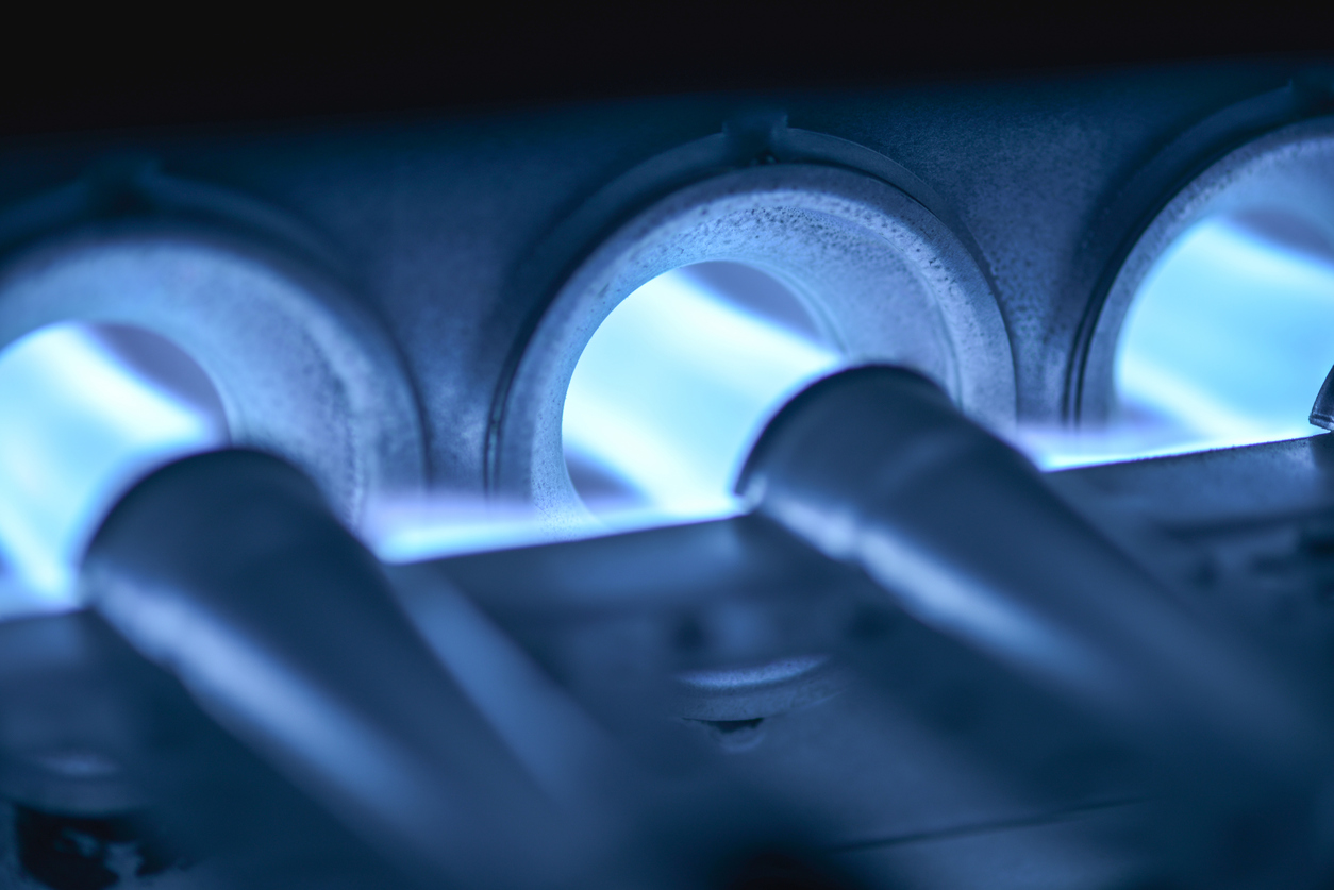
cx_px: 667
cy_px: 445
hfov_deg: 19.4
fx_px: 3892
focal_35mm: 105
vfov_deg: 13.1
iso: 100
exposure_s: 1.3
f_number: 3.3
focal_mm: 105
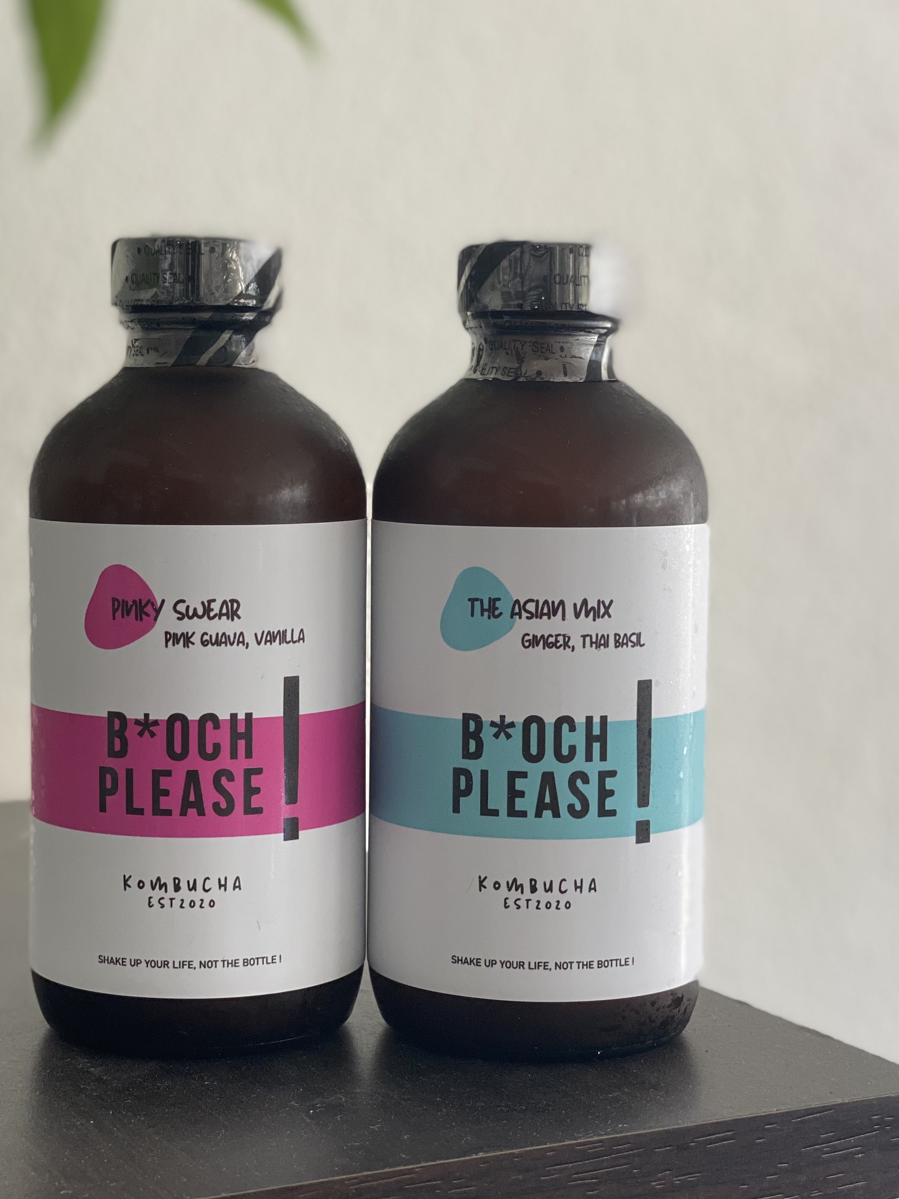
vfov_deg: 28.6
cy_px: 579
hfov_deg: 21.6
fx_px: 2355
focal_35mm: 68
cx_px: 369
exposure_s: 1/122
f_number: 2
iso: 64
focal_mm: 6
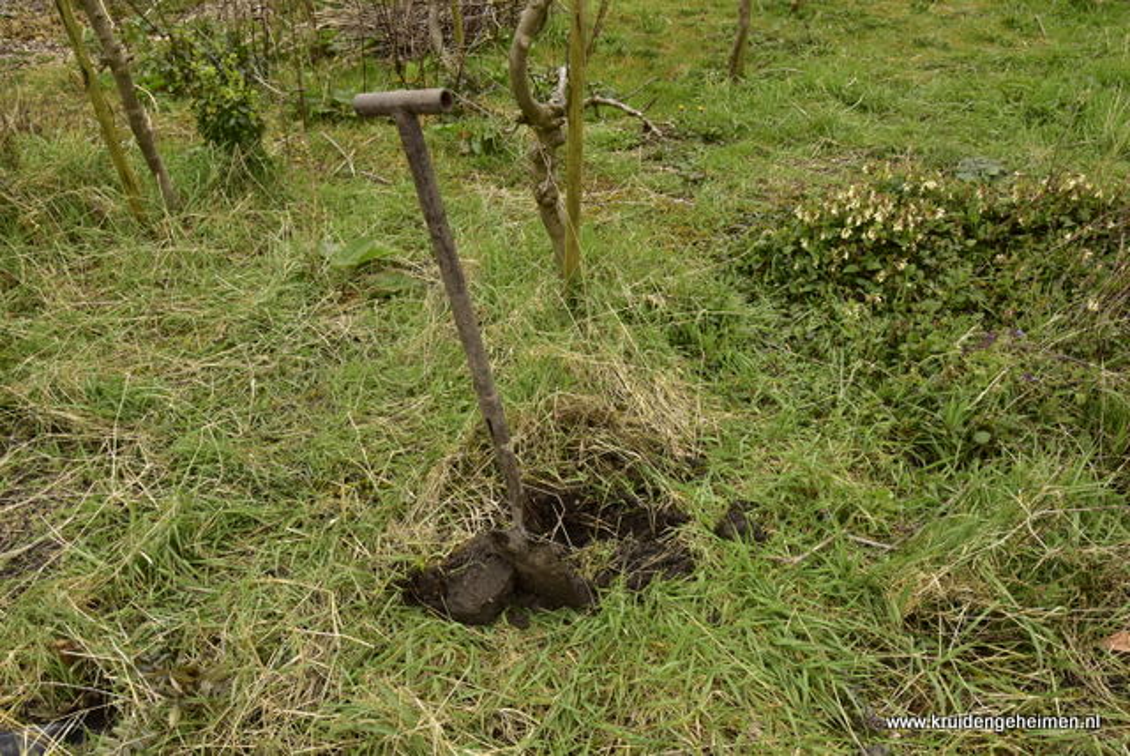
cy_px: 378
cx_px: 565
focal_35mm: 31
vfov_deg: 42.4
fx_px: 974
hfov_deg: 60.2
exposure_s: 1/640
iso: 1600
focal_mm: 31
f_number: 9
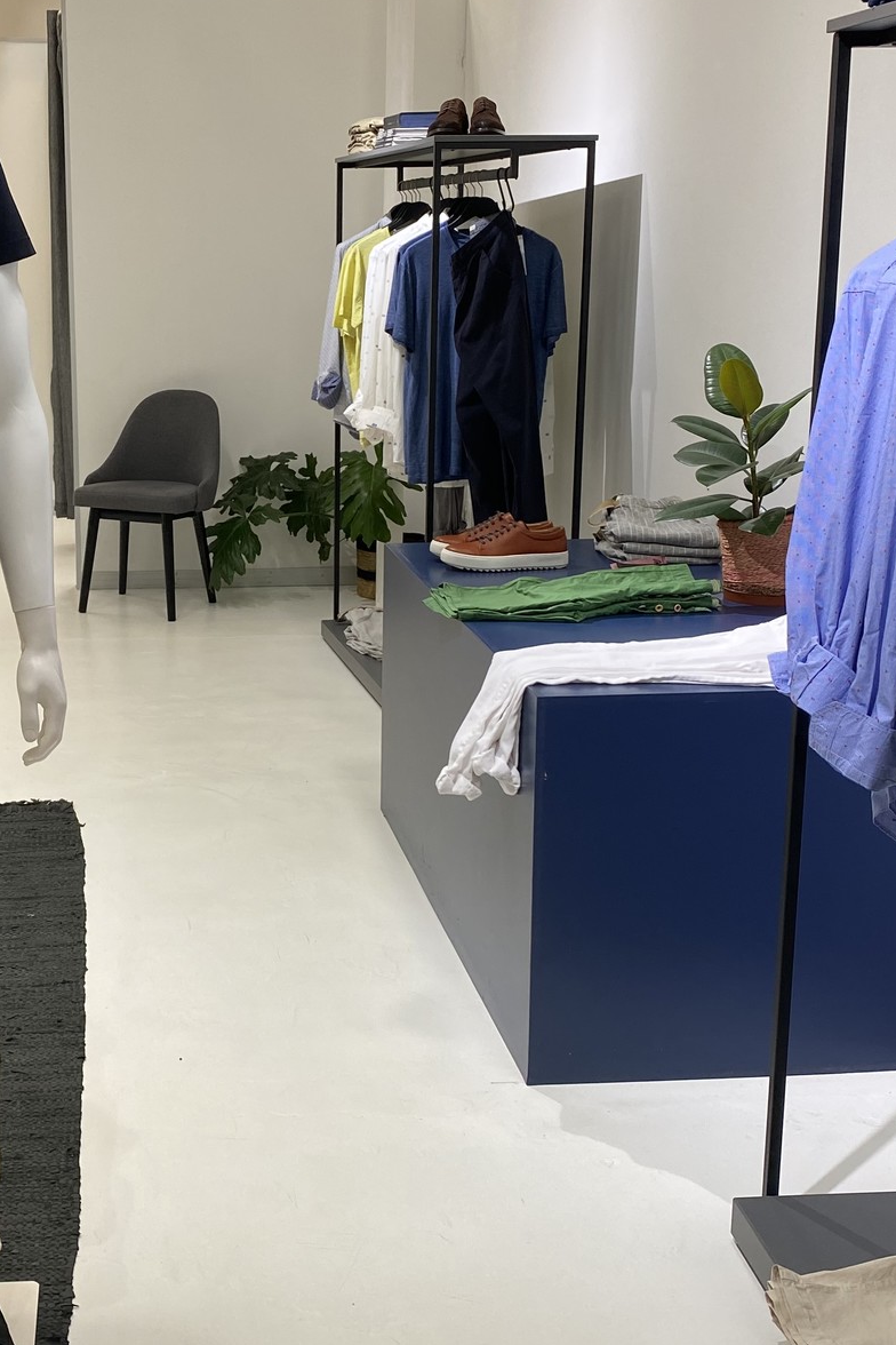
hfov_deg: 28.7
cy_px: 622
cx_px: 208
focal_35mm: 46
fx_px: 1717
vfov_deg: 42.7
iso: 64
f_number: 1.8
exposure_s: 1/121
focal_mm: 4.25
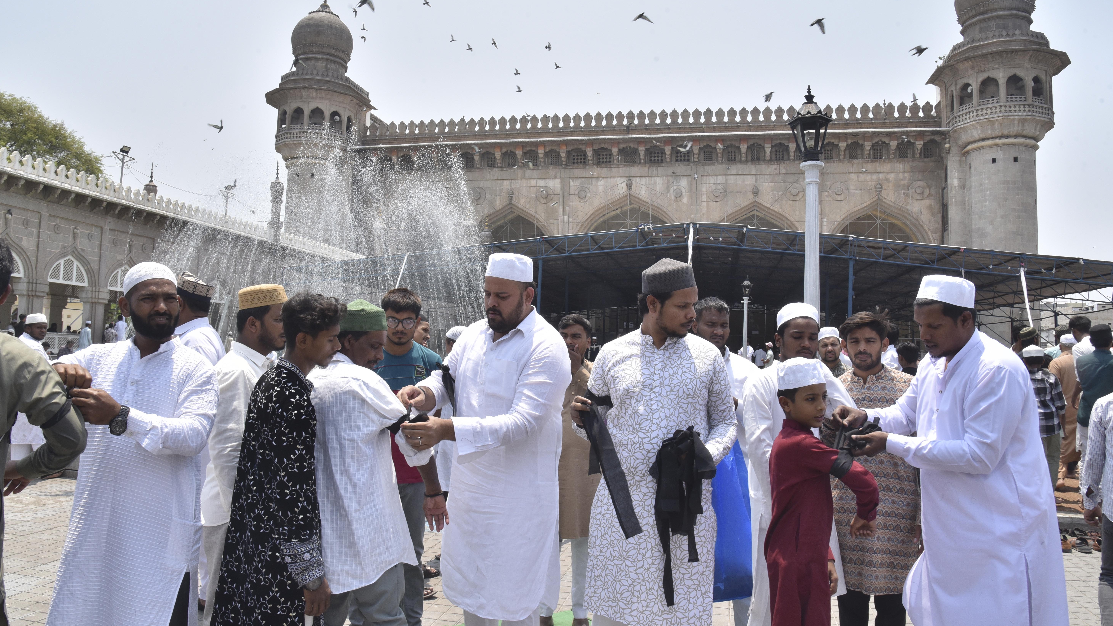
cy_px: 284
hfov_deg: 71.9
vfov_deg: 44.3
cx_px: 538
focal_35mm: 26
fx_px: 767
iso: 400
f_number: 18
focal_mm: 24
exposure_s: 1/250
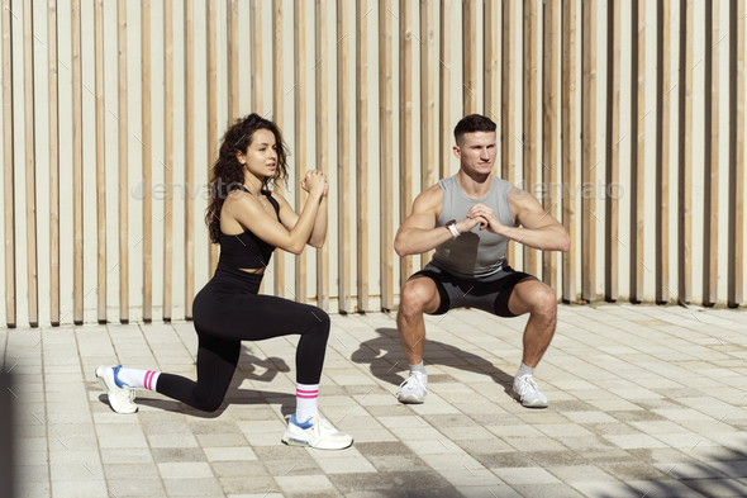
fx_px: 1162
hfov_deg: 35.6
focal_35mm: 56
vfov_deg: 24.2
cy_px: 249
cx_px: 374
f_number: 2.8
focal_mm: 56
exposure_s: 1/1600
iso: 125
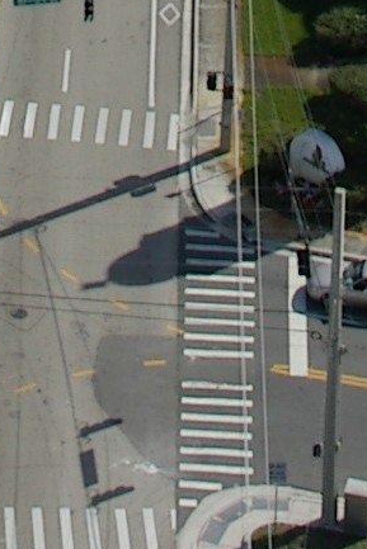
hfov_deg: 5.1
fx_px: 4140
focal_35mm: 271
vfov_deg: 6.9
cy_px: -1066
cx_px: -39
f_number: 8
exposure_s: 1/500
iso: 200
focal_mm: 26
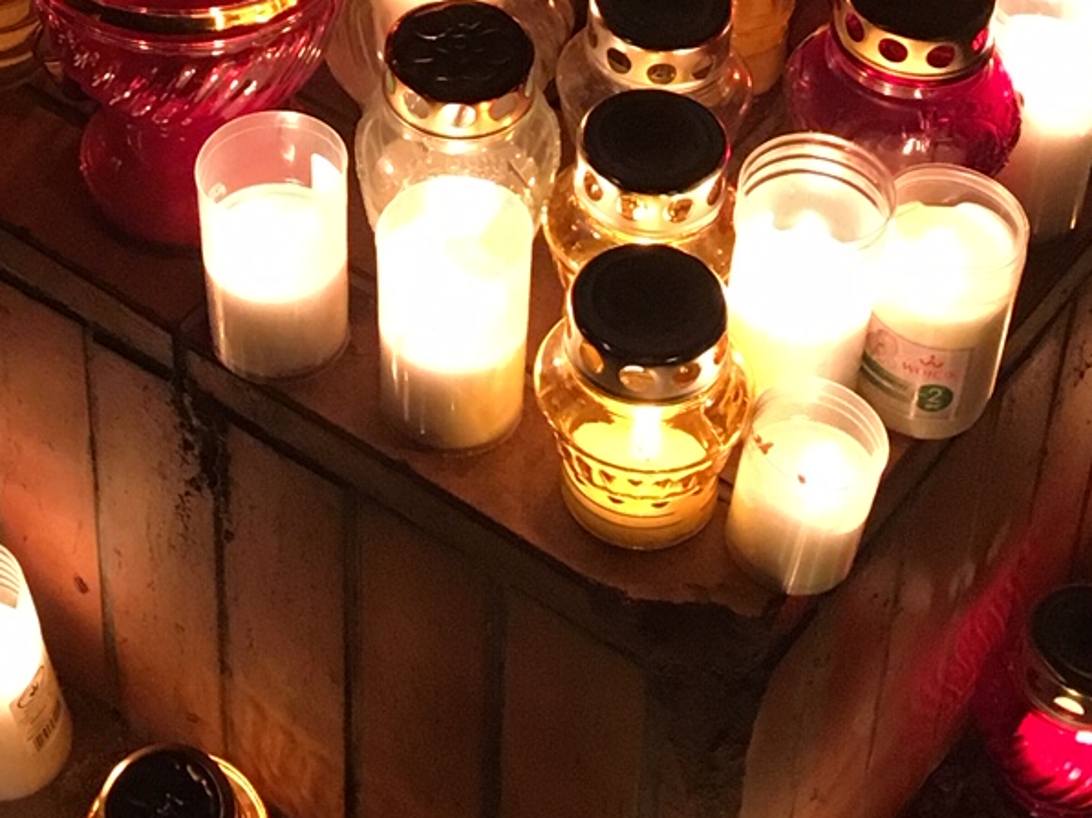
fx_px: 3090
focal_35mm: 98
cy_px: -339
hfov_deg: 19.9
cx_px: 271
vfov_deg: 14.3
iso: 250
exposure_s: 1/33
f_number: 2.2
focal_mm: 4.15
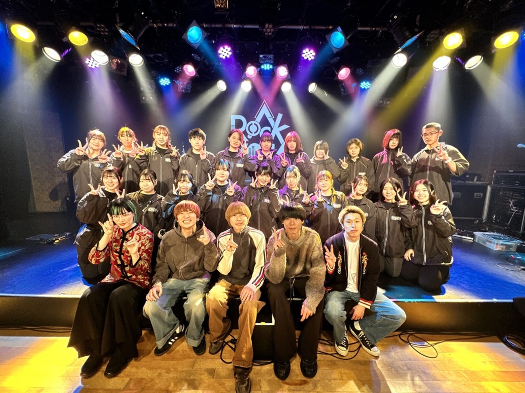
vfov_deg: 85.6
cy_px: 196
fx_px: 212
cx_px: 262
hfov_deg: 102.1
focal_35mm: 14
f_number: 2.2
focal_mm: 2.22
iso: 160
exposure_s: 1/120
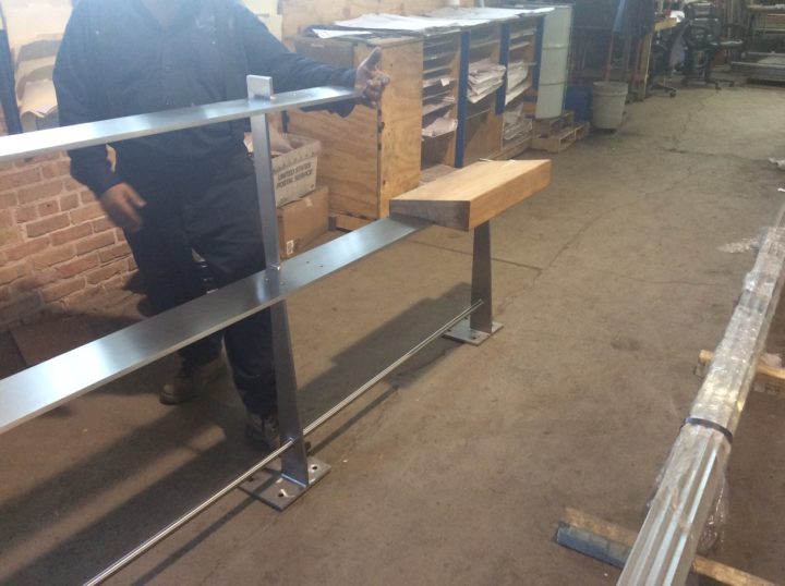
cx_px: 392
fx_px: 725
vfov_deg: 44.1
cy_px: 293
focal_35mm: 32
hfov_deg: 56.9
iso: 100
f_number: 2.4
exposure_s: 1/24
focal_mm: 3.3
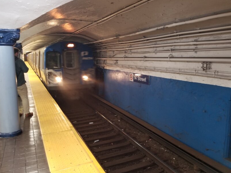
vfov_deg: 48.2
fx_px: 193
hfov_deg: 61.6
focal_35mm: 29
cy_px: 86
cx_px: 125
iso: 250
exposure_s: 1/17
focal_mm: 4.25
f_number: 1.7
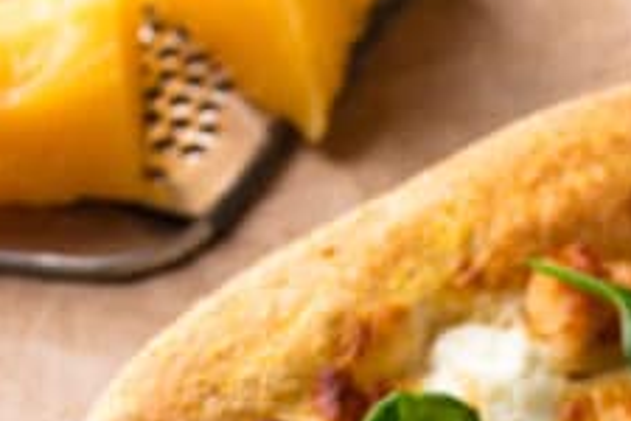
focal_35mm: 717
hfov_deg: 2.9
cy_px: 897
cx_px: 1141
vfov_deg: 1.9
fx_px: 12566
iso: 100
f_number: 9
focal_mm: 105
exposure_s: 1/100
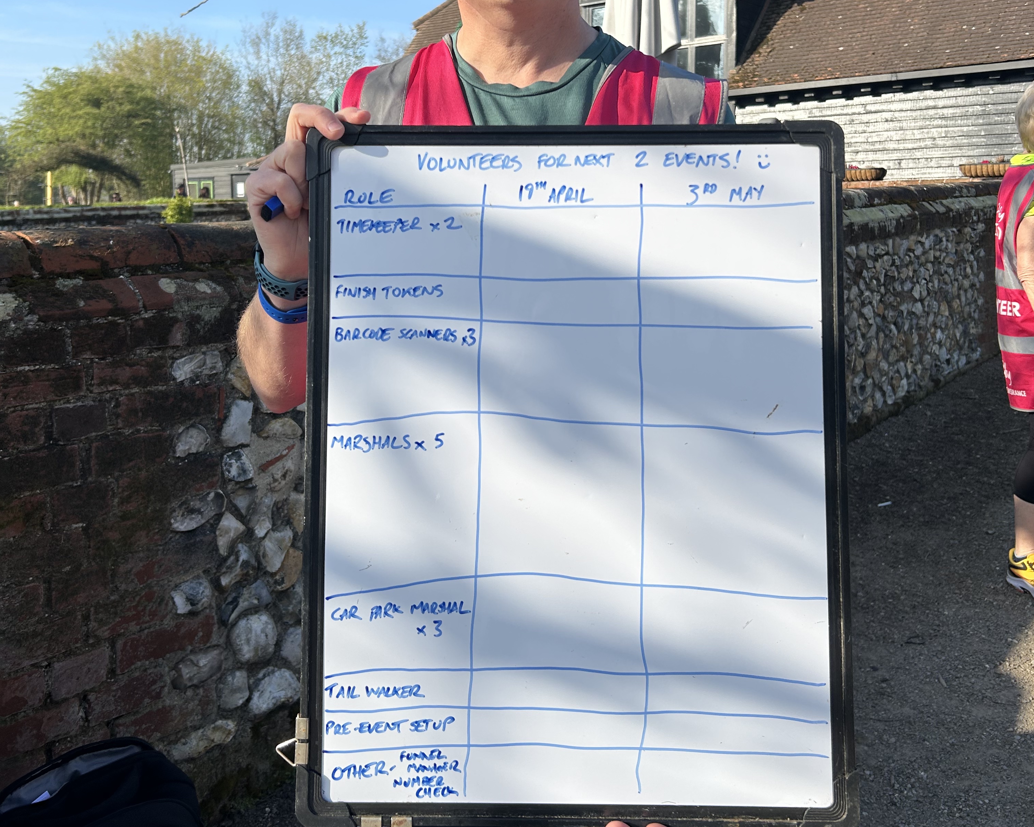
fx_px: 1040
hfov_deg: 52.8
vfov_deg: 42.8
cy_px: 281
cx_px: 518
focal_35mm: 34
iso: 50
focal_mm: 5.7
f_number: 1.5
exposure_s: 1/2915
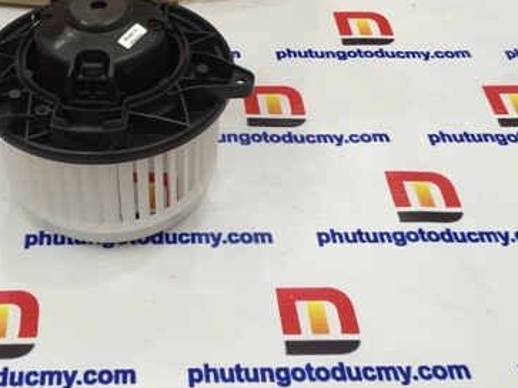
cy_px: 136
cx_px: 150
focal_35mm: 48
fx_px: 718
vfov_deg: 30.1
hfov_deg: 38.9
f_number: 2.2
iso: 100
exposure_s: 1/30
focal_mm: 4.15
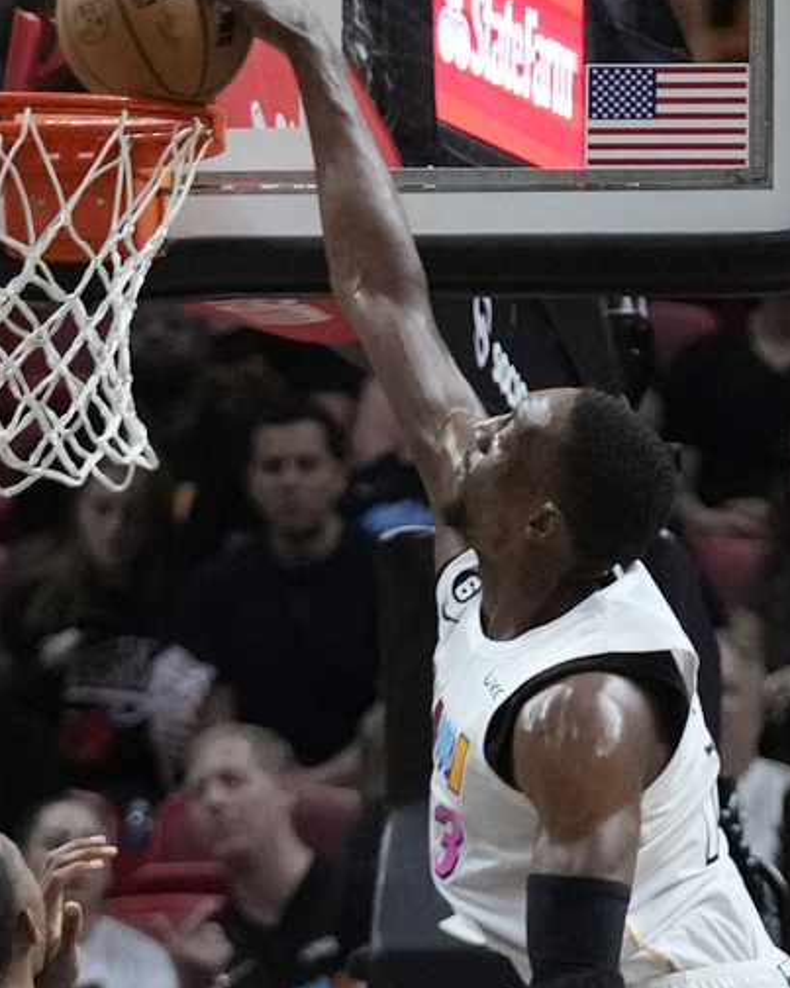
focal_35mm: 412
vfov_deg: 4.7
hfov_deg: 3.8
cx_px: 195
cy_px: 806
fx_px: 12045
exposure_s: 1/1250
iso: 4000
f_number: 3.2
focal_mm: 144
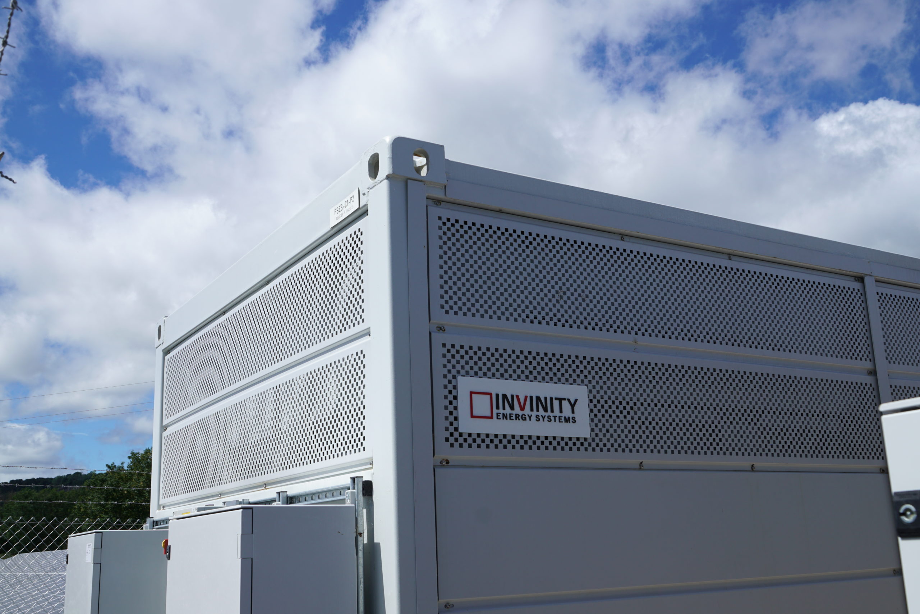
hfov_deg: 53.1
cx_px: 460
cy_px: 307
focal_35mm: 36
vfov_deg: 36.9
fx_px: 920
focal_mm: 24
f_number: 8
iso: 100
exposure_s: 1/320
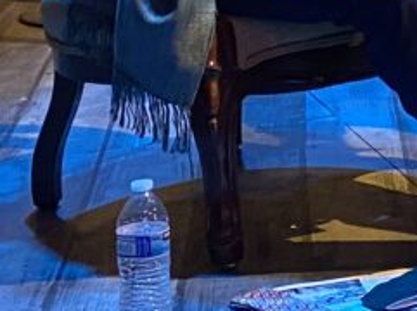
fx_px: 1997
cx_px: 983
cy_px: -266
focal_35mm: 166
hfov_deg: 10.4
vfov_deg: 8.5
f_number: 1.8
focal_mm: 4.25
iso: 500
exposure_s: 1/39
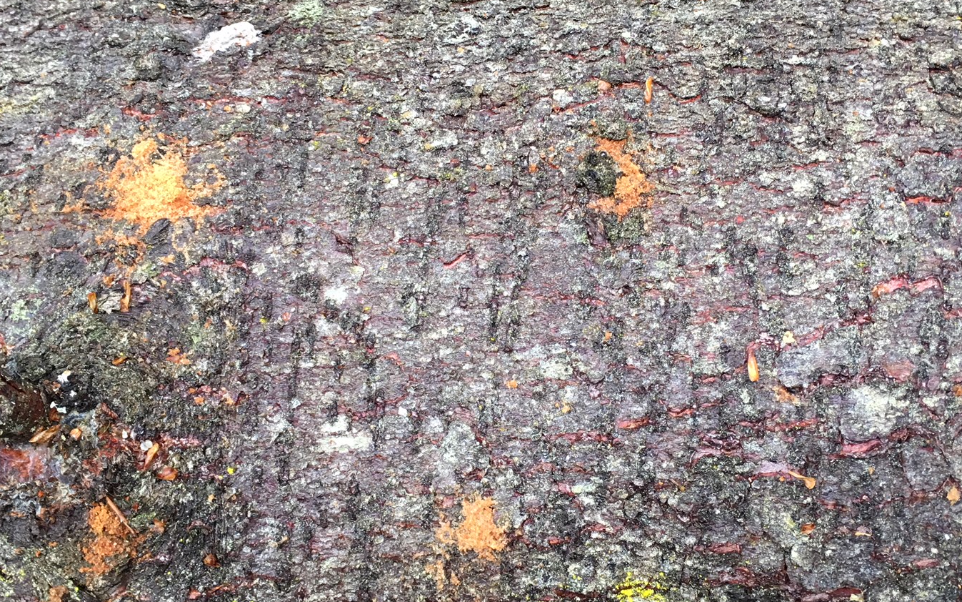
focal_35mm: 46
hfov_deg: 43.4
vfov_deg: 28.0
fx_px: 1206
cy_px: 314
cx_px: 521
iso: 32
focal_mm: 4.15
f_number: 2.2
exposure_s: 1/30
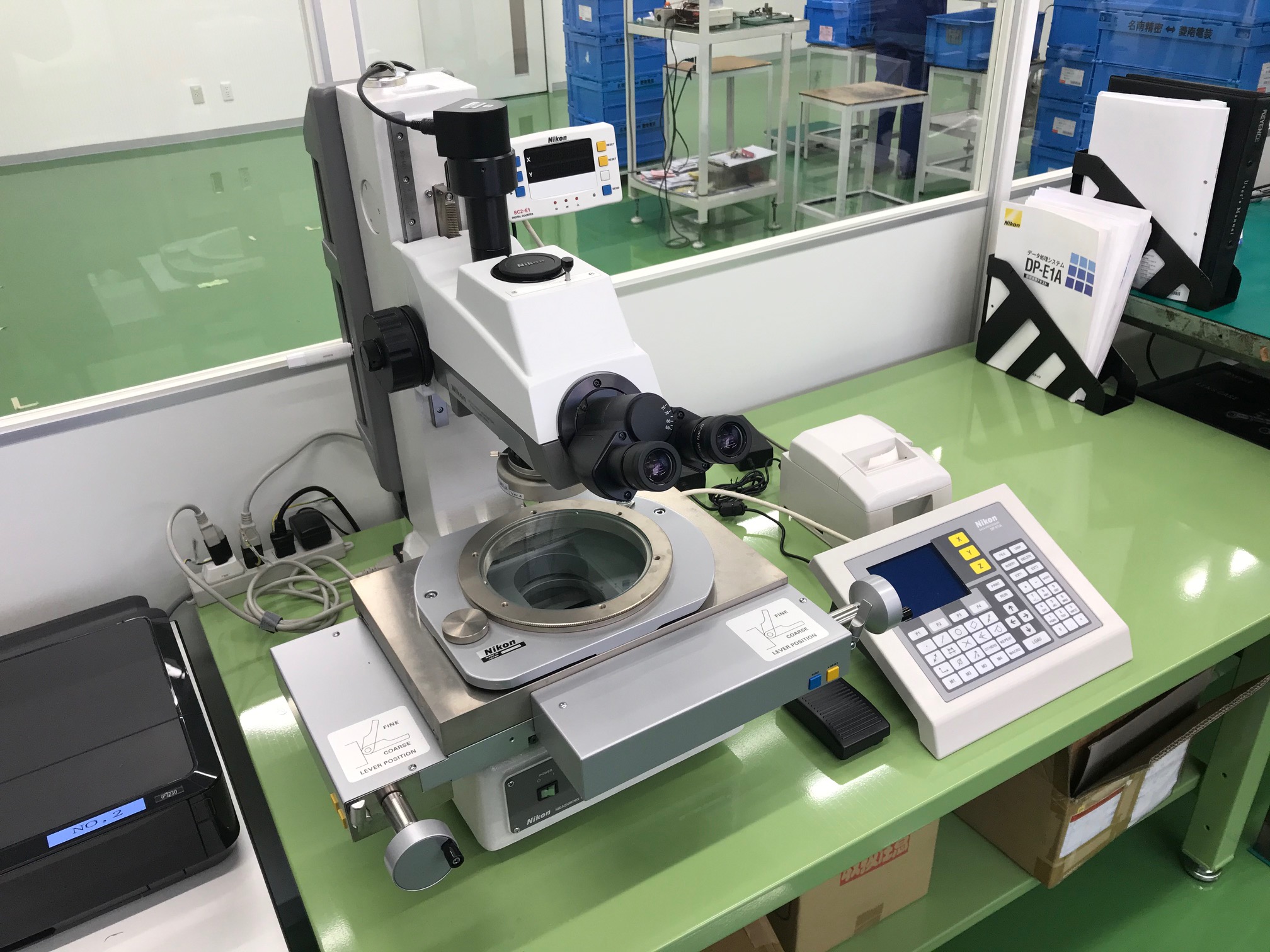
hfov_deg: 63.4
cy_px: 476
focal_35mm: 28
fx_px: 1027
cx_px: 635
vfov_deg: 49.7
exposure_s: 1/120
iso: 40
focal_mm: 3.99
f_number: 1.8
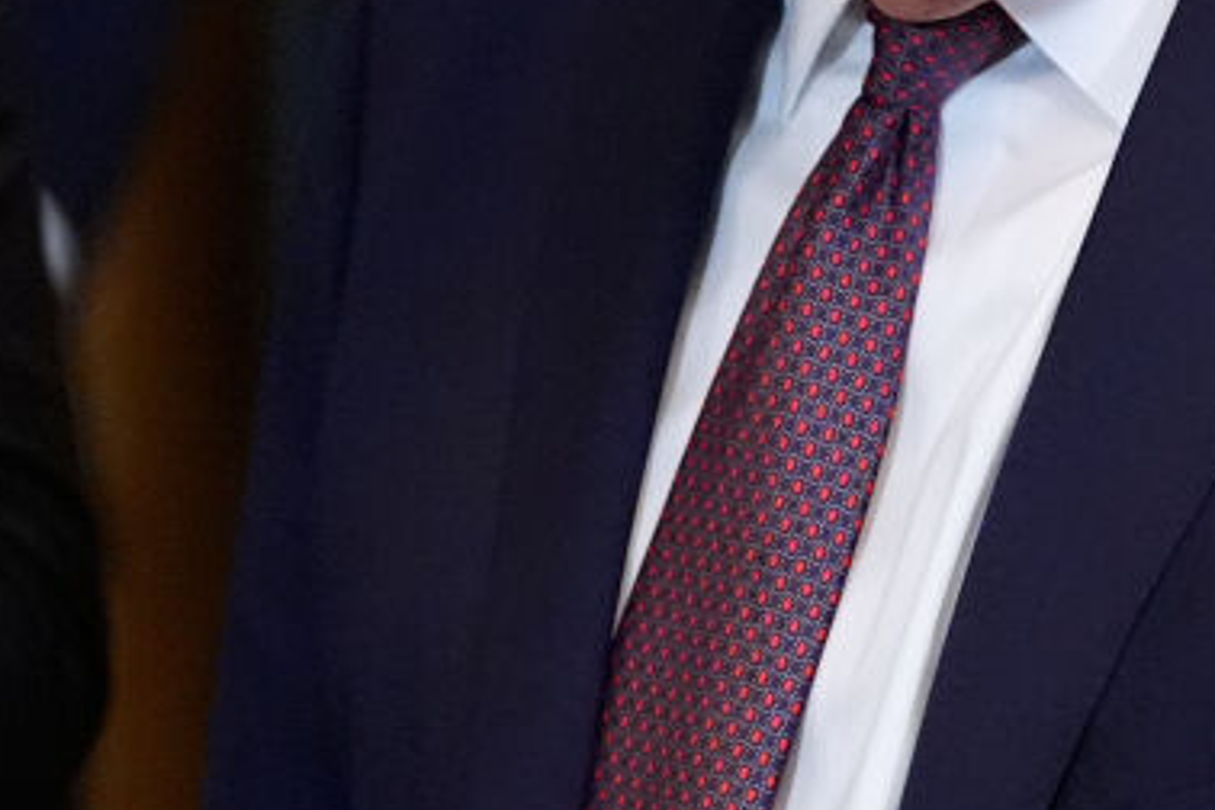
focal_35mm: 635
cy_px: 69
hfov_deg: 3.2
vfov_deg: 2.2
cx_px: 959
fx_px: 21430
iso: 6400
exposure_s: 1/320
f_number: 2.8
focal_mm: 136
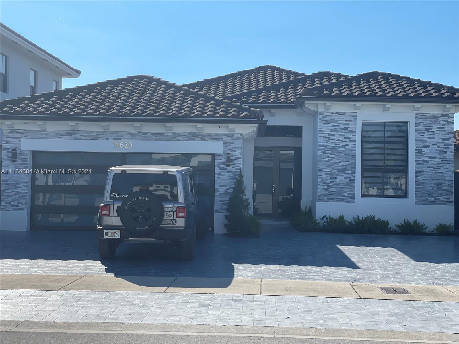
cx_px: 230
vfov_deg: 28.0
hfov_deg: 36.8
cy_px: 172
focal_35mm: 52
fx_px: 690
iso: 25
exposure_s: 1/2179
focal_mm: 6
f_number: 2
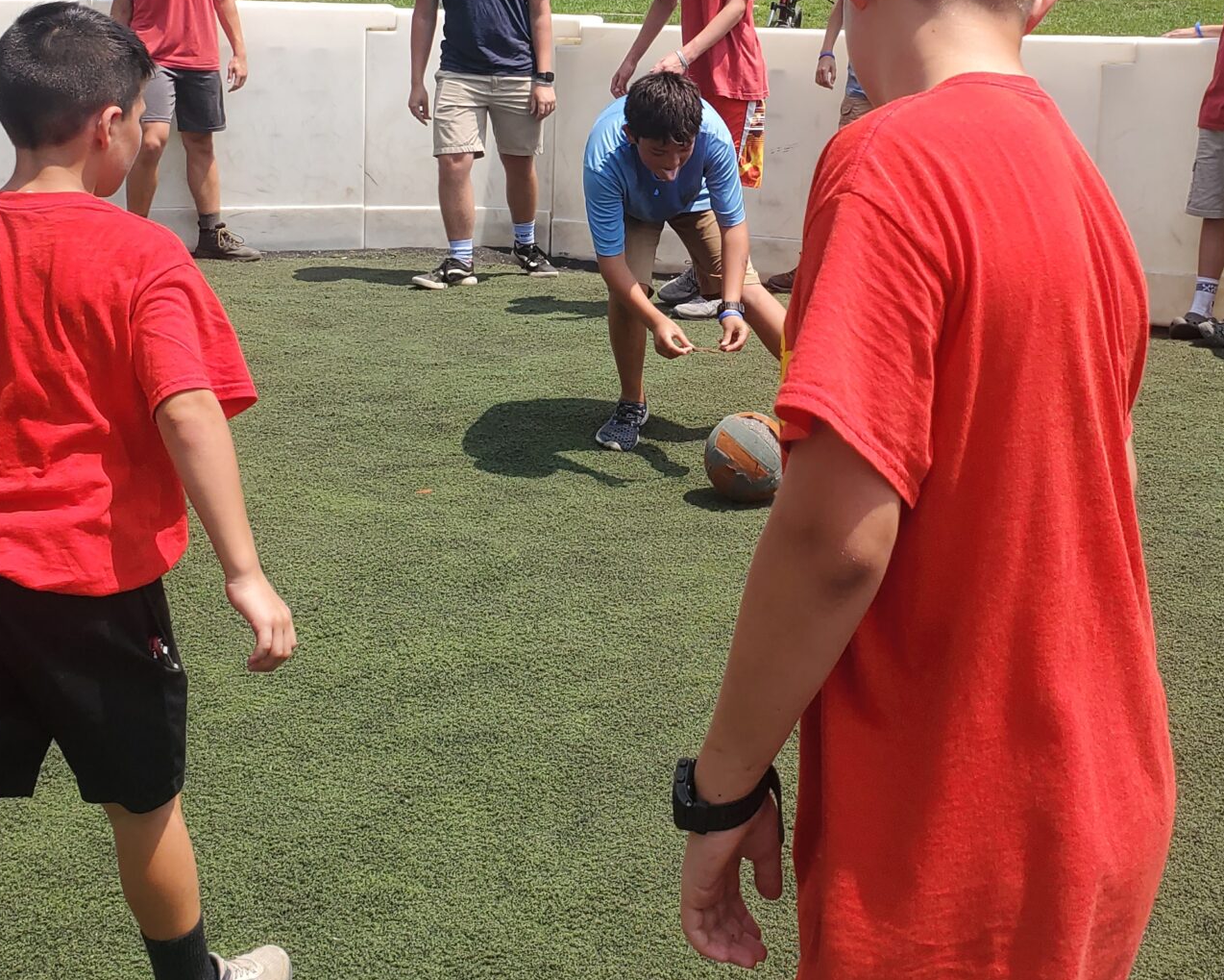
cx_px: 754
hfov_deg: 36.5
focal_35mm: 51
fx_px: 1847
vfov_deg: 29.2
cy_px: 232
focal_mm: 4.3
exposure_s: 1/1142
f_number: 2.4
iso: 50
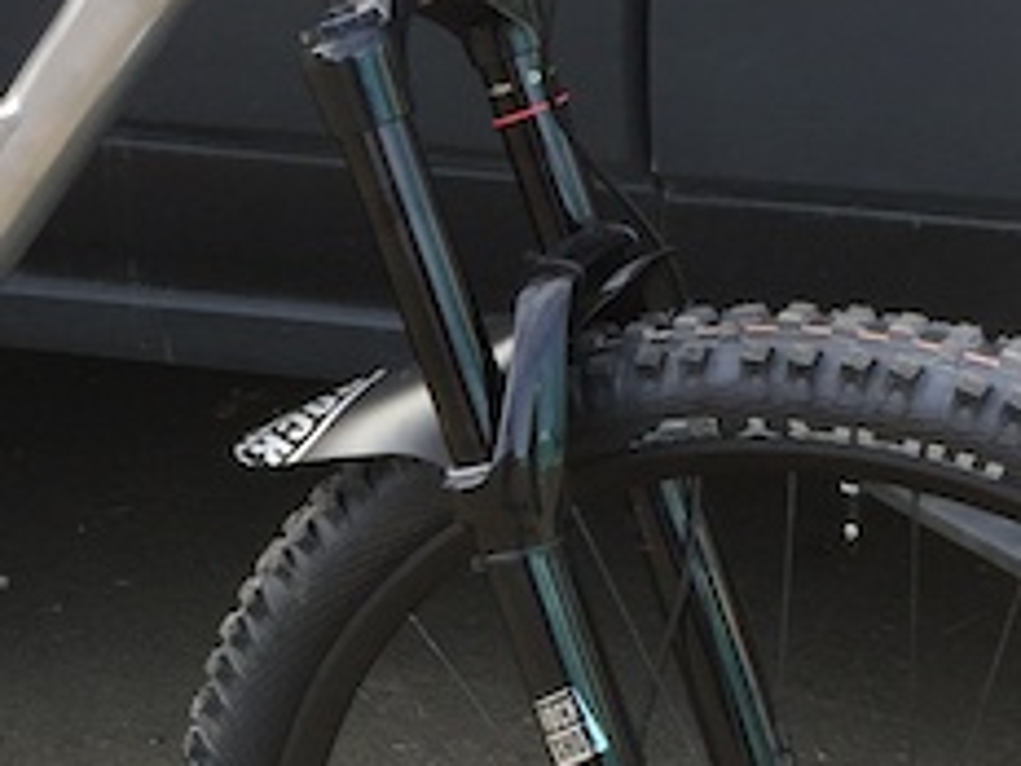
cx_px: 211
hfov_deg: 19.4
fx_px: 2950
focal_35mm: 100
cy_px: 577
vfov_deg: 14.7
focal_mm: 4.15
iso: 32
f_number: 2.2
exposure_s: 1/175
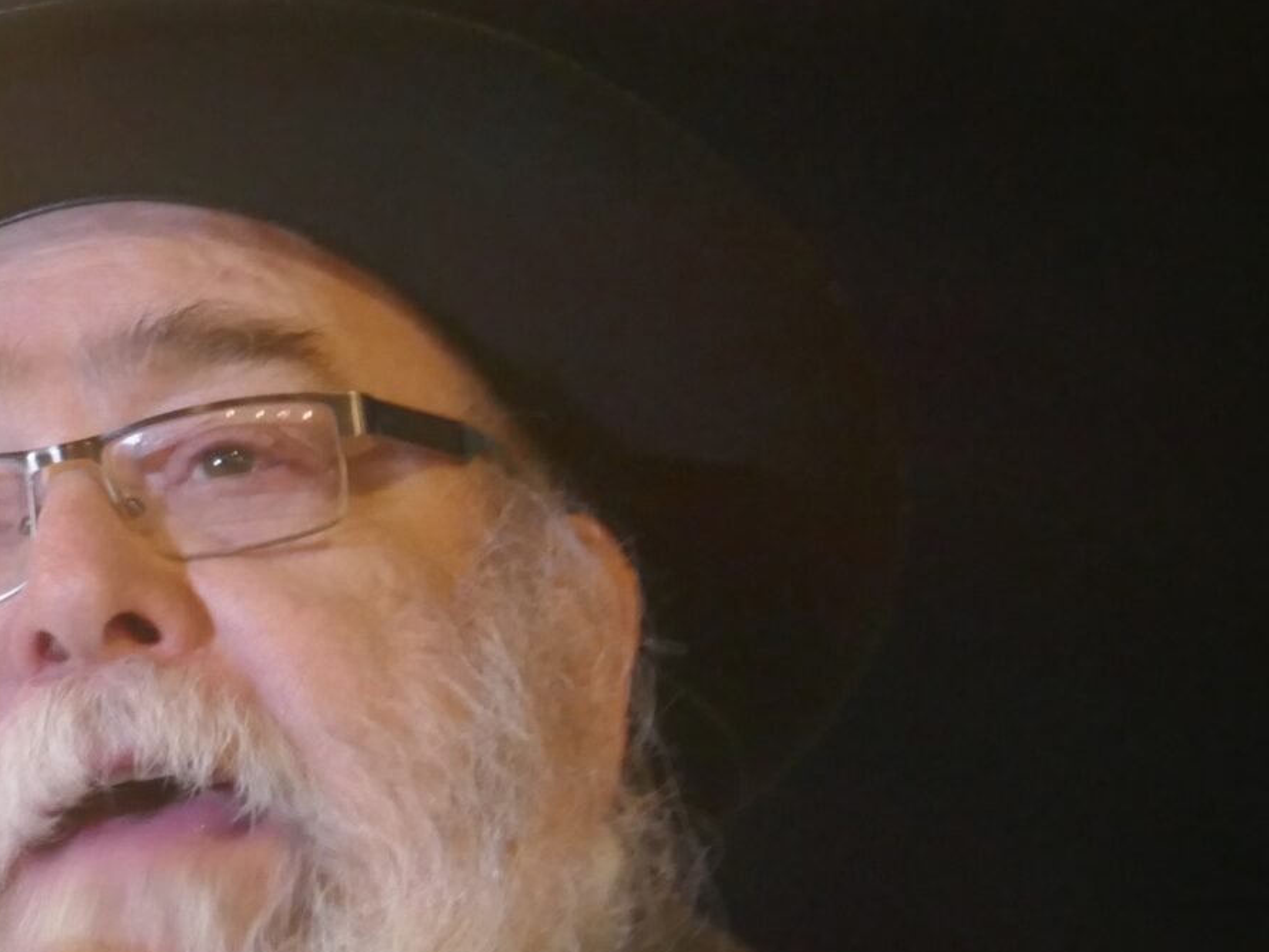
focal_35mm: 323
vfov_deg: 4.6
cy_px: 1049
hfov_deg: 6.1
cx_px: -28
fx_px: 11841
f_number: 5.5
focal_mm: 42.8
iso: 1600
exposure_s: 1/8
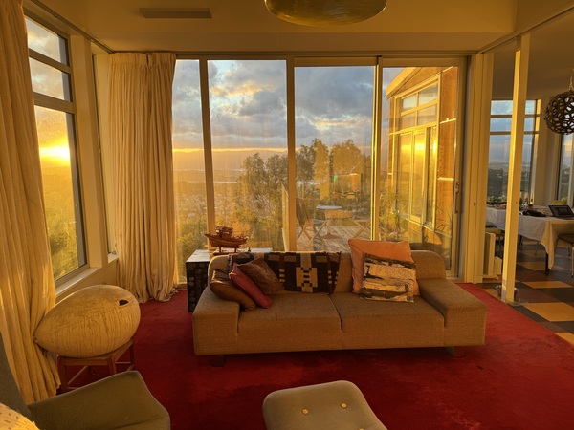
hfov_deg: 71.6
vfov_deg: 56.8
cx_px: 287
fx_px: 398
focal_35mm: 24
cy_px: 215
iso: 50
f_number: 1.78
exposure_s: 1/137
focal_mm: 6.76
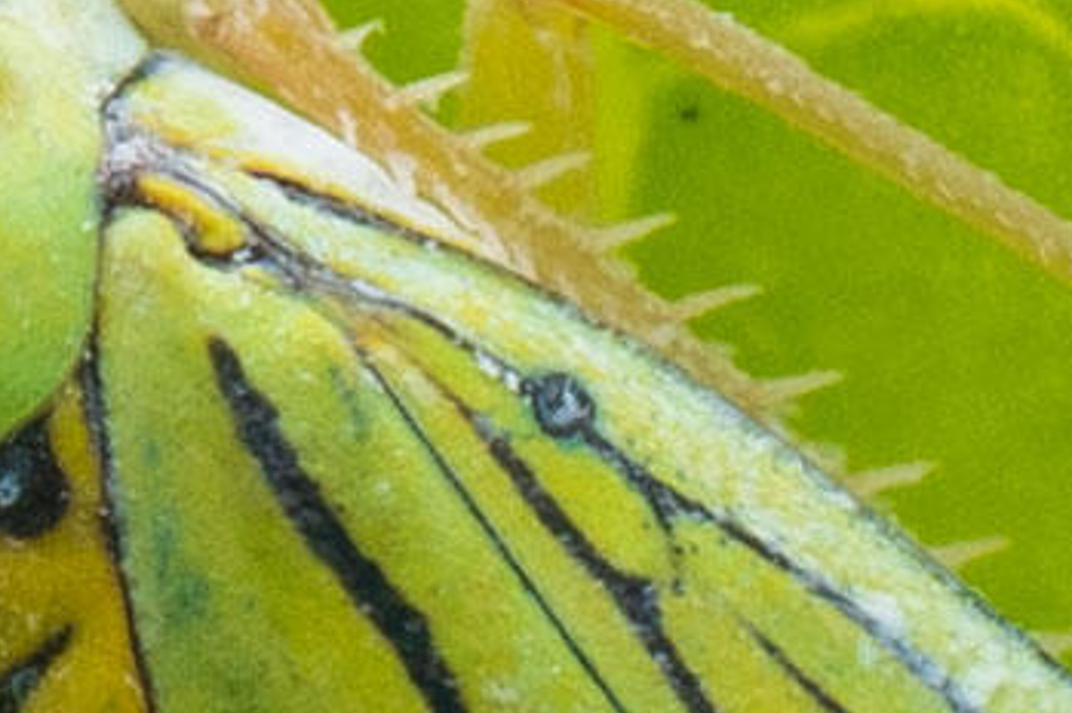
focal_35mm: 753
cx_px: 633
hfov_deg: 2.7
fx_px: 22401
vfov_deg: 1.8
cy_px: 864
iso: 200
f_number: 16
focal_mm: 105
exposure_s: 1/200
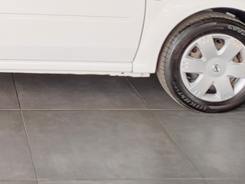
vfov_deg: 17.4
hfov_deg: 22.8
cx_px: -33
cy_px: -51
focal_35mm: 80
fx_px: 566
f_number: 1.8
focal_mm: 4.65
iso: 40
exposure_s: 1/50
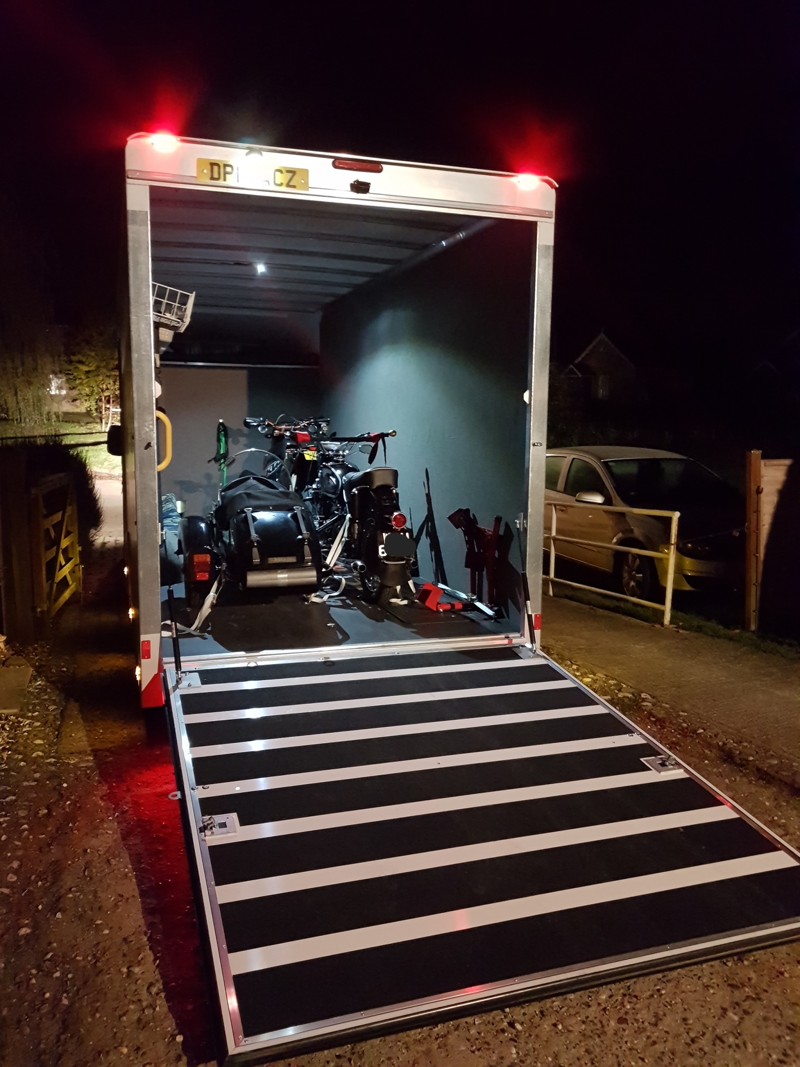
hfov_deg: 53.1
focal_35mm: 26
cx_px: 400
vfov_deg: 67.3
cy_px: 534
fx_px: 801
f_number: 1.7
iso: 800
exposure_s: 1/10
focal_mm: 4.2
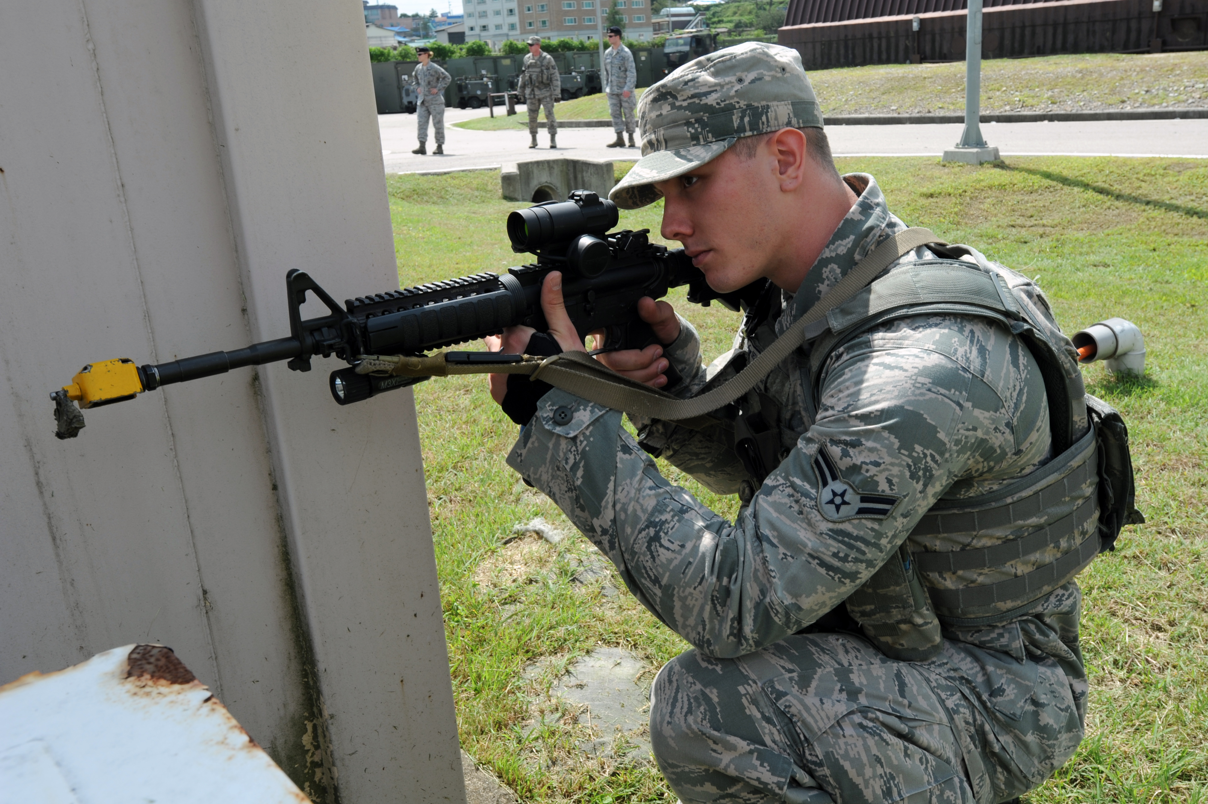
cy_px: 402
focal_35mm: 30
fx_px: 1006
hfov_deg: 62.0
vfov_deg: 43.6
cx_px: 604
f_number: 14
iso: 200
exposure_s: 1/125
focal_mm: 30
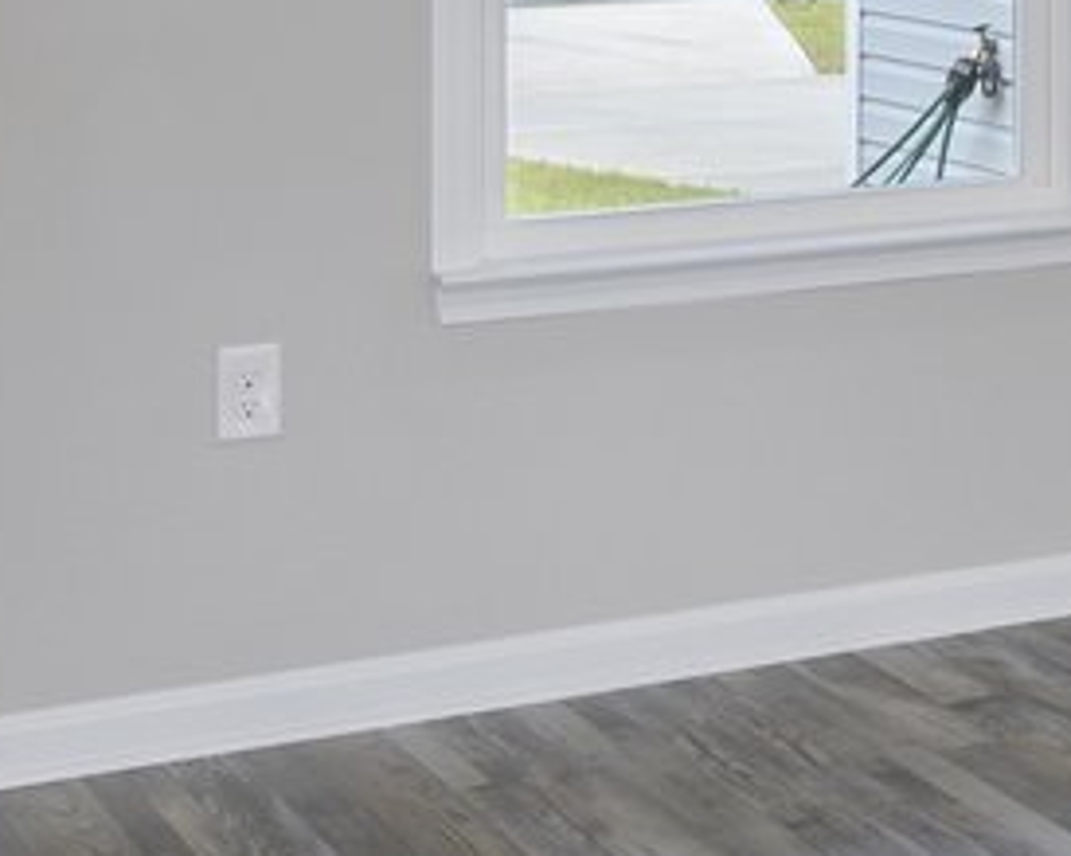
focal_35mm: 108
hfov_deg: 15.4
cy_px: -403
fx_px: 3438
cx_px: 1880
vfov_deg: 13.4
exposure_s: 1/50
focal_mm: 15.5
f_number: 9
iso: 320
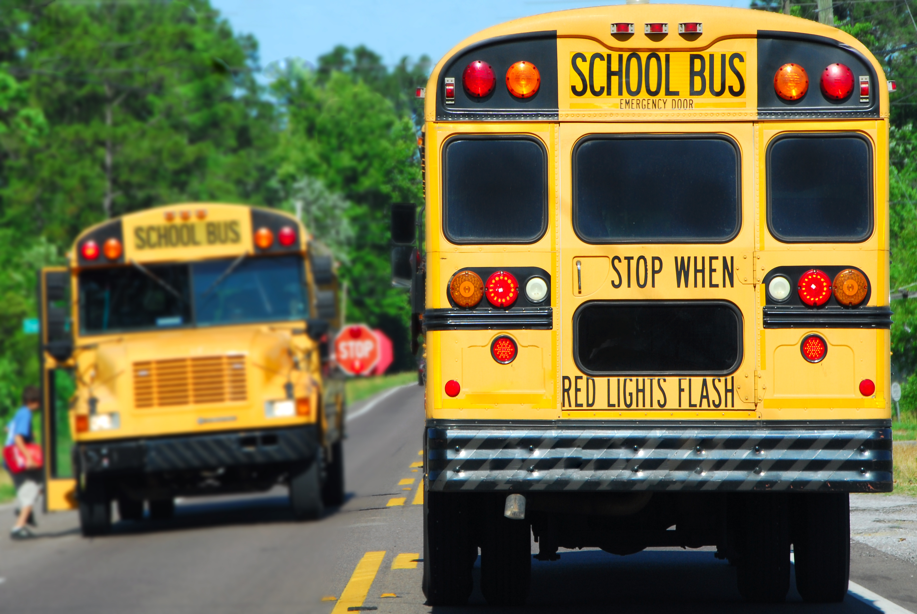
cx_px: 458
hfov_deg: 10.5
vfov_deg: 7.1
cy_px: 307
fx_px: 4973
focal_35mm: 195
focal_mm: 130
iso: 200
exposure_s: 1/350
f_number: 10
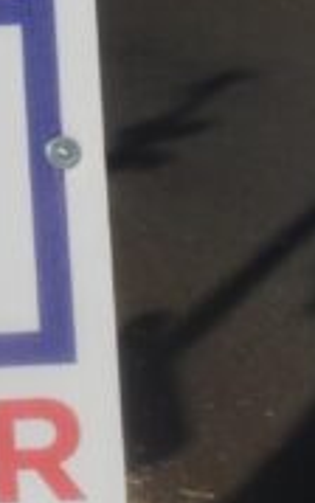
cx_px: -1086
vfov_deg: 5.1
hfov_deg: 3.1
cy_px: -198
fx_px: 5600
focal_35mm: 408
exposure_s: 1/500
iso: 400
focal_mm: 29
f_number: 13
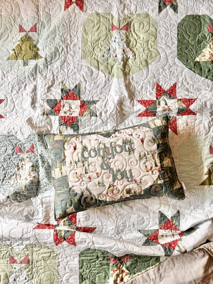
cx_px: 106
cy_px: 142
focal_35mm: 24
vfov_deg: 71.6
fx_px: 197
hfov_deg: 56.8
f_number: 1.78
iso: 100
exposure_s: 1/121
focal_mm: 6.86
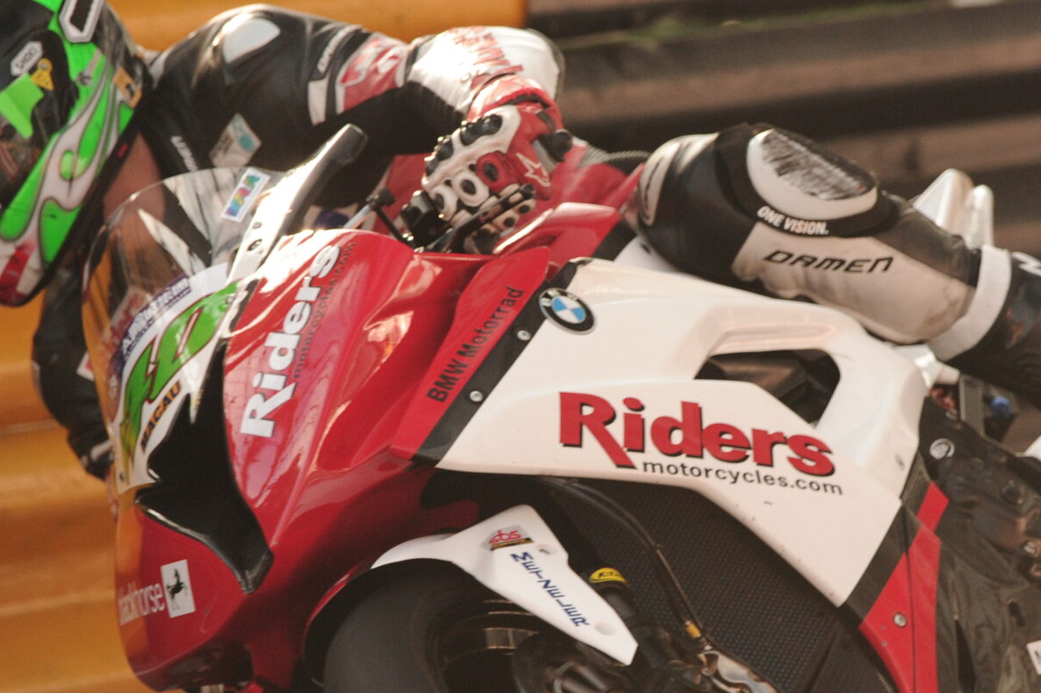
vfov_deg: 2.9
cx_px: 609
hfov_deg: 4.3
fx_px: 13870
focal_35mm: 480
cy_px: 384
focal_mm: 280
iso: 2500
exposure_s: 1/1250
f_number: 5
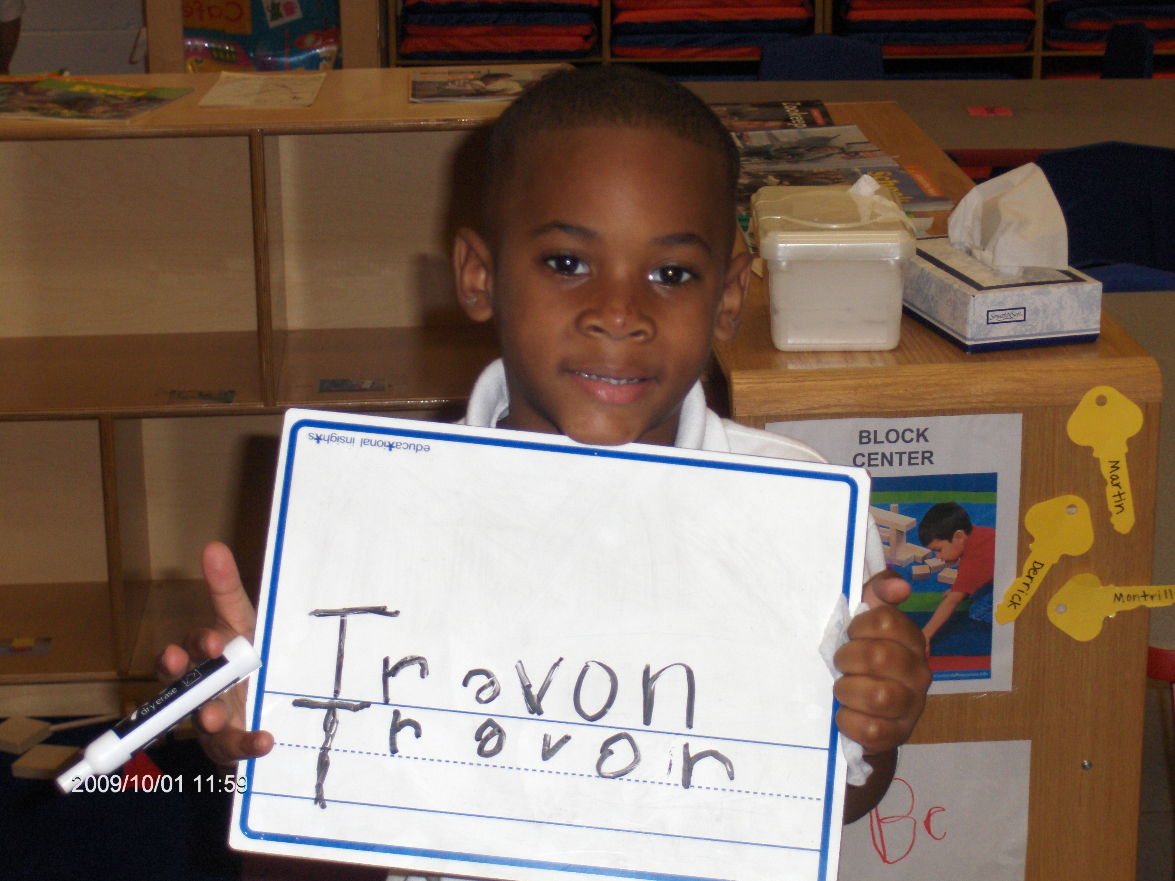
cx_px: 588
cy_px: 440
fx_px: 2987
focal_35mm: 88
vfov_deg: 16.8
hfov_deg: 22.3
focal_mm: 19.1
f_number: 4.4
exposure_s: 1/100
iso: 100
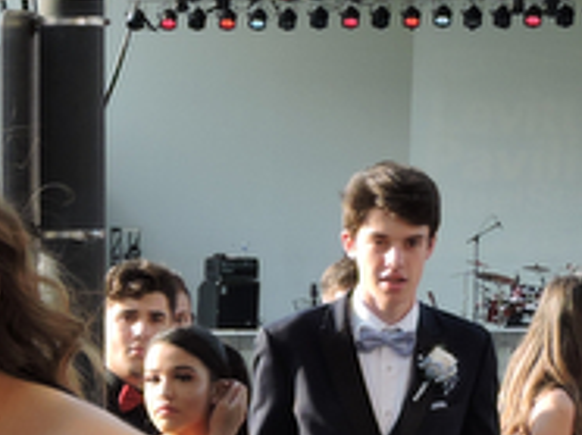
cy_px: 717
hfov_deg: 5.5
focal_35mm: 351
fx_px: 5894
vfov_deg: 4.2
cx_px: -613
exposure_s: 1/160
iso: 100
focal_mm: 15.2
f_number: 4.5
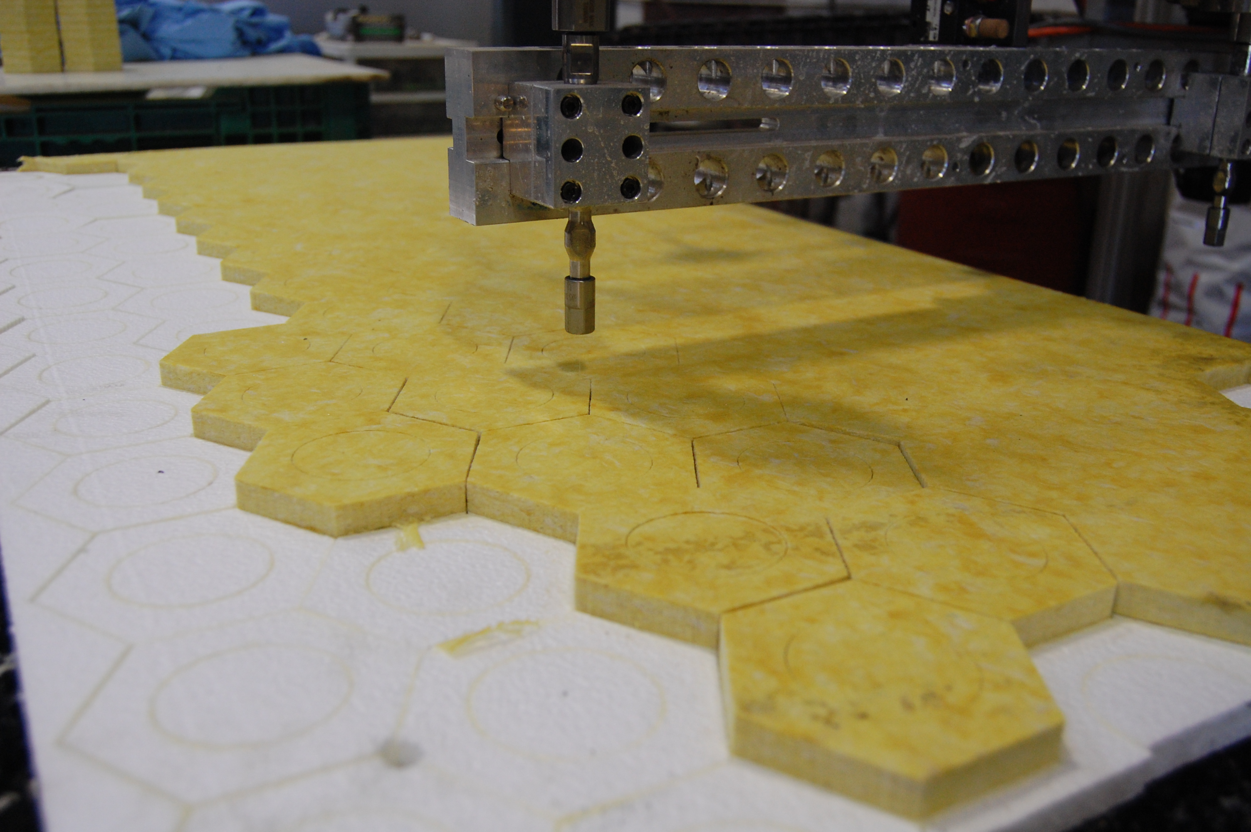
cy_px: 416
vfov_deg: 39.9
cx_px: 626
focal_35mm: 33
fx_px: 1146
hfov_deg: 57.3
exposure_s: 1/100
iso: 800
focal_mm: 22
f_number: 4.5
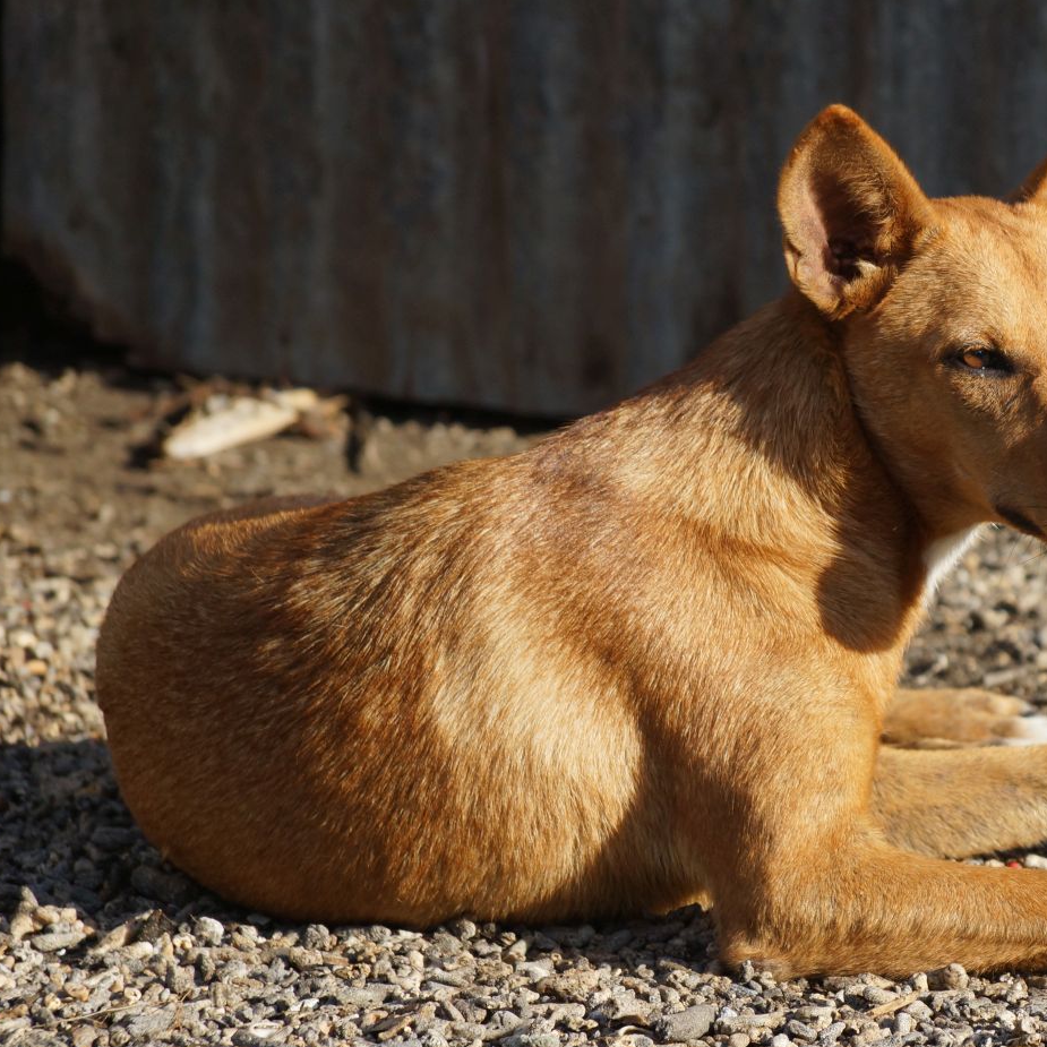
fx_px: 9777
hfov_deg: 6.1
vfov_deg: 6.1
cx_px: 836
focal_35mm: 286
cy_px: 503
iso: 320
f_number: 5.6
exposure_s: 1/250
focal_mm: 135
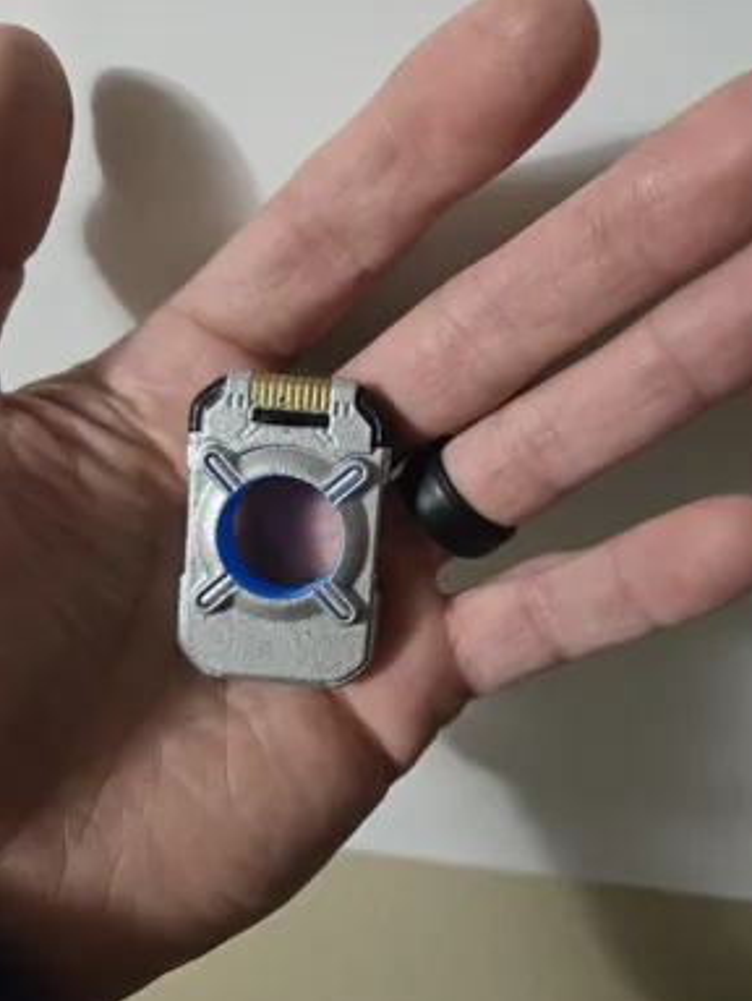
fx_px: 694
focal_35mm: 24
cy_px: 515
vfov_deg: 71.5
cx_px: 389
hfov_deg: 56.9
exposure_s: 1/60
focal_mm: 5.4
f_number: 1.8
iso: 1000
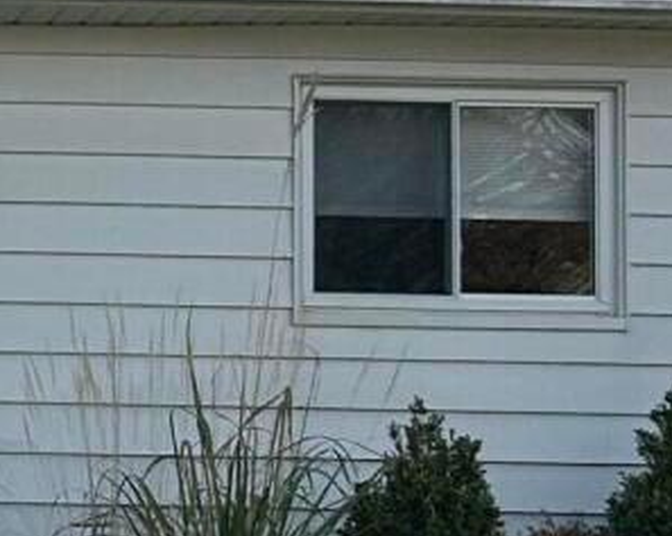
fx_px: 3398
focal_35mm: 171
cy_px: 319
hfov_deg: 10.4
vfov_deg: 9.0
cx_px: -658
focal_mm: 5.7
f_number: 1.5
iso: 50
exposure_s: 1/4630
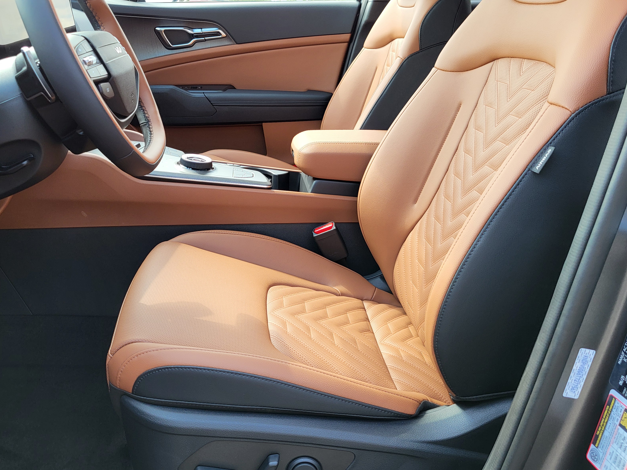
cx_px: 273
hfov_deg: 55.2
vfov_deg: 42.9
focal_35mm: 33
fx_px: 598
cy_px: 208
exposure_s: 1/171
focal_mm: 5.4
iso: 40
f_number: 1.8
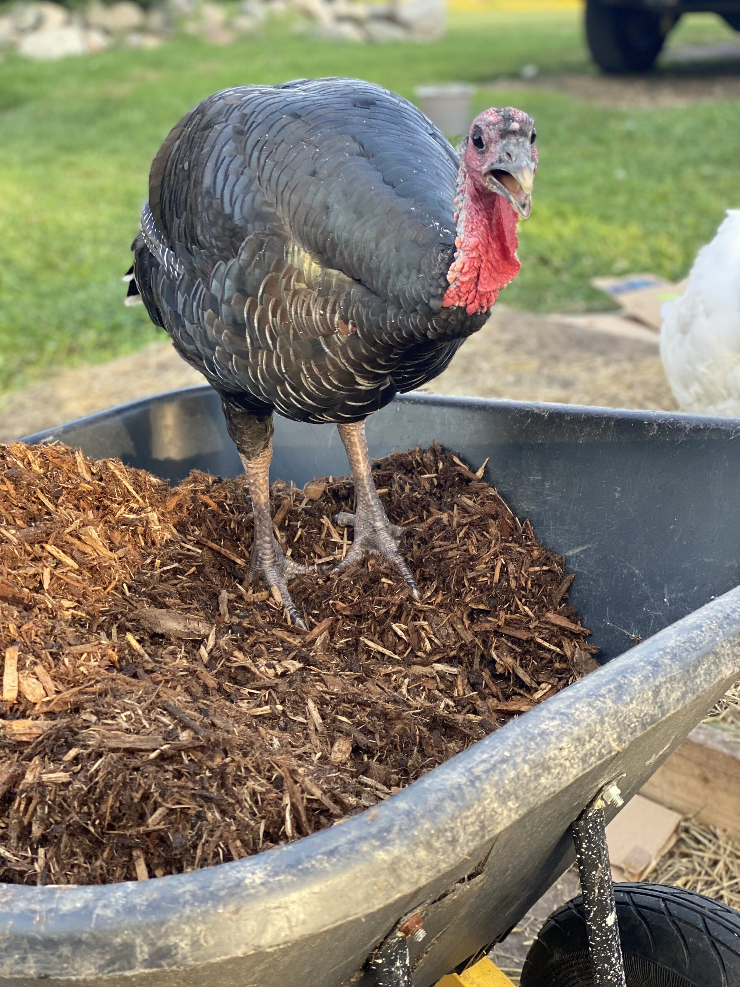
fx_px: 1482
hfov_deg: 28.0
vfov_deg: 36.8
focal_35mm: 52
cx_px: 370
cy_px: 494
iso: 50
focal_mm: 6
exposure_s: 1/122
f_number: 2
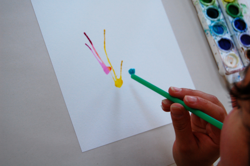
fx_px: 468
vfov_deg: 20.1
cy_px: 83
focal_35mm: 68
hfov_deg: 29.9
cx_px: 125
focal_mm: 45
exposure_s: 1/60
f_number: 5.3
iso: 400
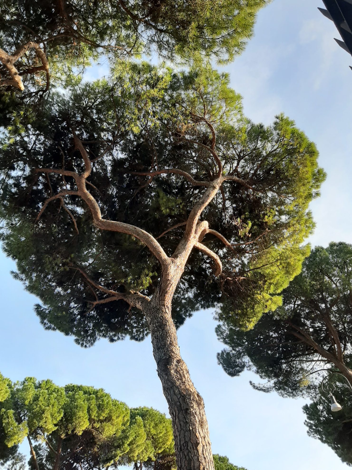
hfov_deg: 51.4
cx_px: 179
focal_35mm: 27
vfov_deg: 65.3
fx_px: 366
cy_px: 228
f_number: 1.7
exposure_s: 1/468
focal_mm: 3.93
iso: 40
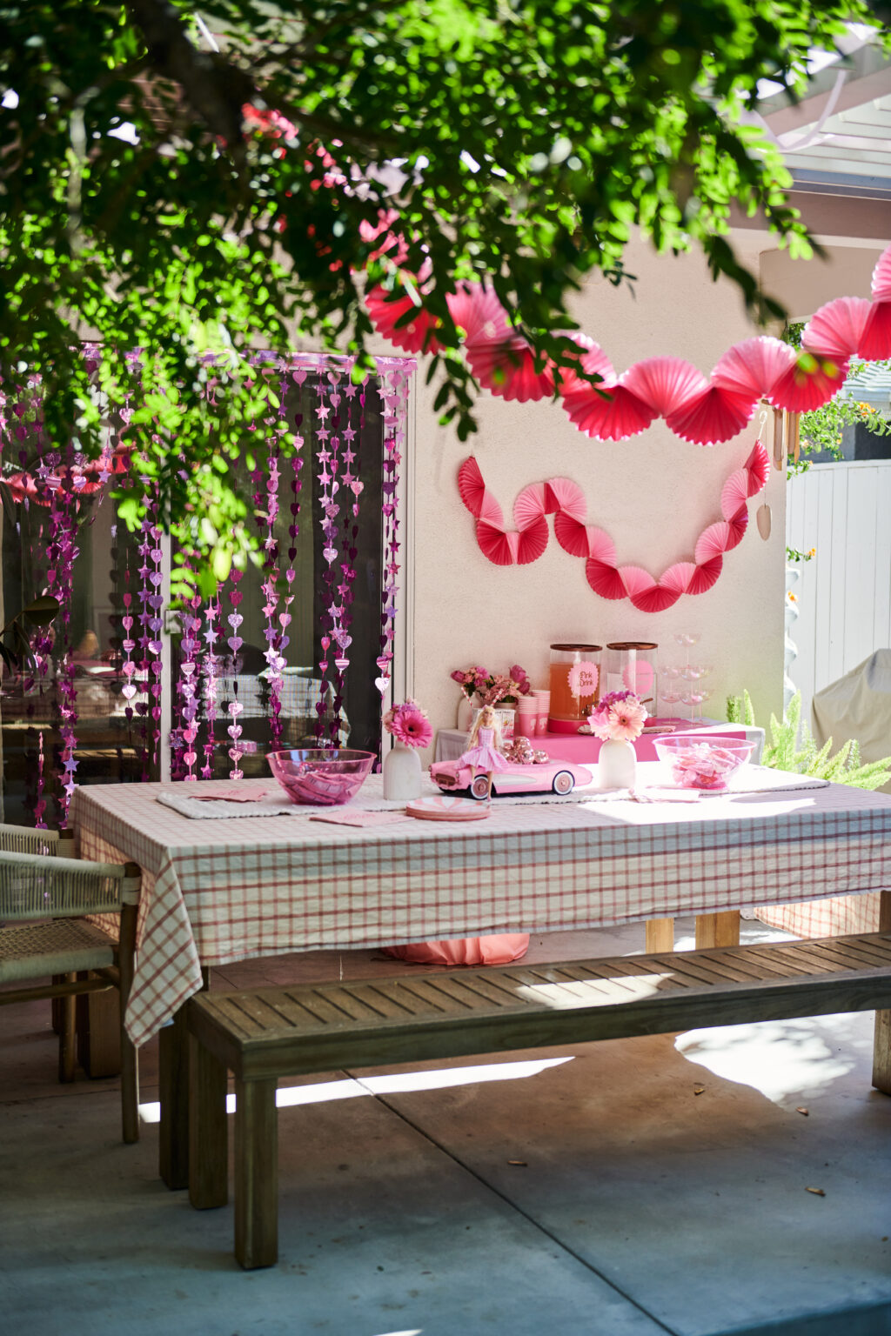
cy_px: 668
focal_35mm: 48
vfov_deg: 41.1
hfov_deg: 28.1
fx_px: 1782
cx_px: 446
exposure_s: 1/640
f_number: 2.8
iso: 200
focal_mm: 48
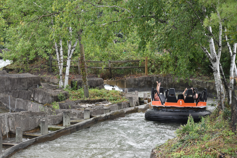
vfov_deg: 13.0
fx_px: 691
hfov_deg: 19.5
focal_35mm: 105
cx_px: 118
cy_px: 79
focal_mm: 70
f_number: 5.6
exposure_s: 1/500
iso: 400
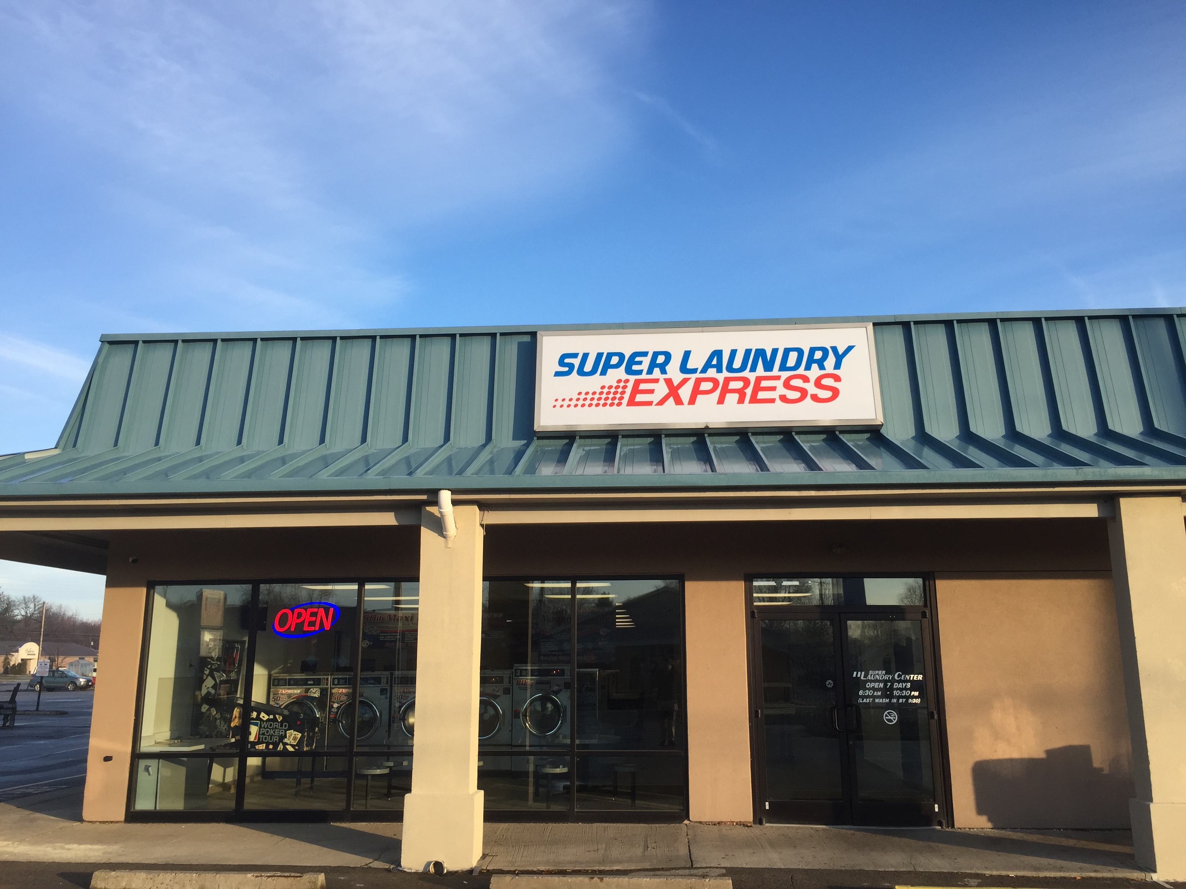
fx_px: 994
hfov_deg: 61.7
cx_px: 593
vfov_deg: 48.2
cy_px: 444
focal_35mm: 29
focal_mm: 4.15
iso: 32
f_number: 2.2
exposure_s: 1/590
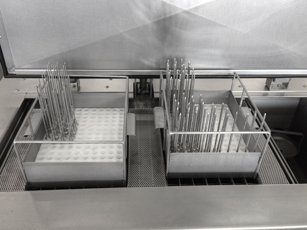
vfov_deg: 42.9
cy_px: 115
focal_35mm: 33
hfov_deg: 55.4
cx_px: 154
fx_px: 293
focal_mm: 4.12
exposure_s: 1/20
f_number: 2.4
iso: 125
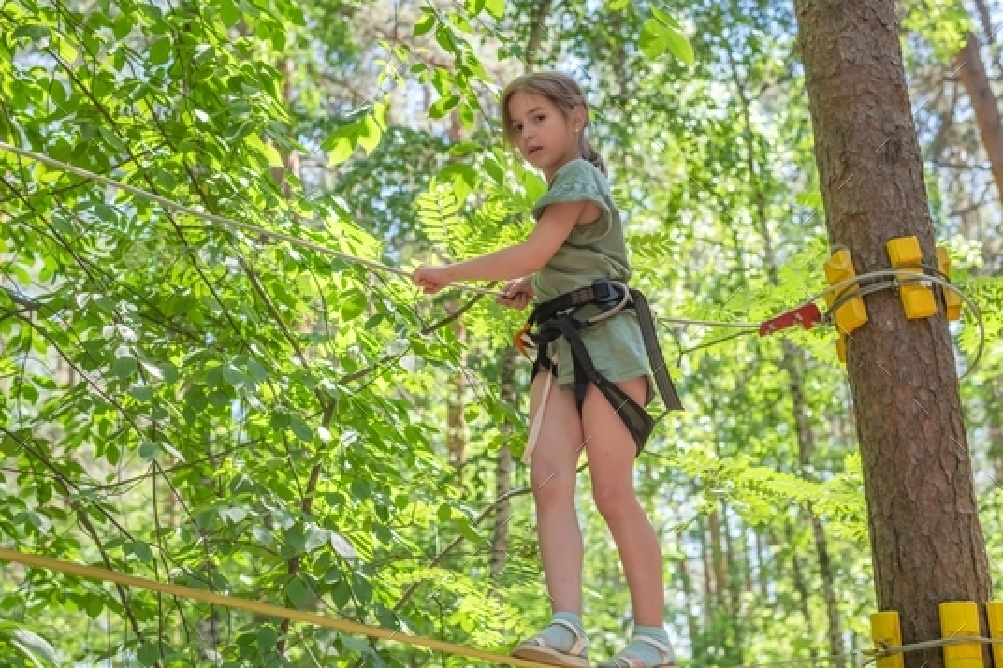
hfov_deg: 36.3
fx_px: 1532
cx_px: 481
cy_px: 343
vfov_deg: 24.6
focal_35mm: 55
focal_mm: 50
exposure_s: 1/500
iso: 250
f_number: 3.5
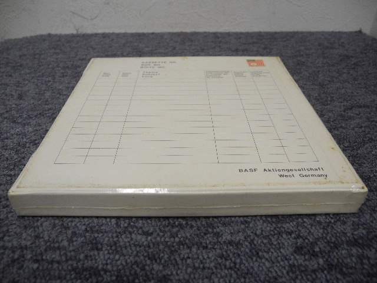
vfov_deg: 49.7
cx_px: 188
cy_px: 142
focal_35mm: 28
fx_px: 305
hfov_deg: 63.4
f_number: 2.8
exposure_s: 1/30
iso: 124
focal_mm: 6
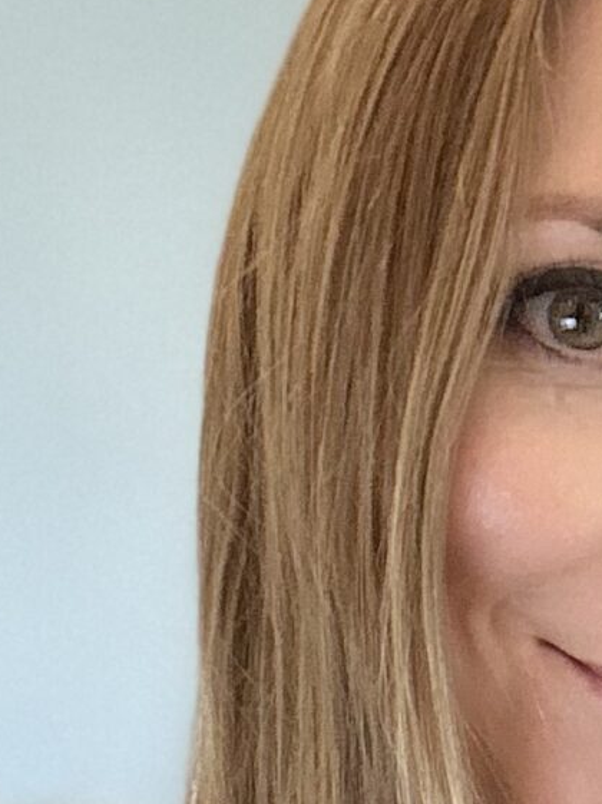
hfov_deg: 10.6
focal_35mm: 137
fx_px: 3180
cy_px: 999
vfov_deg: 13.9
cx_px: 712
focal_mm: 2.69
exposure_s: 1/60
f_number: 1.9
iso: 320
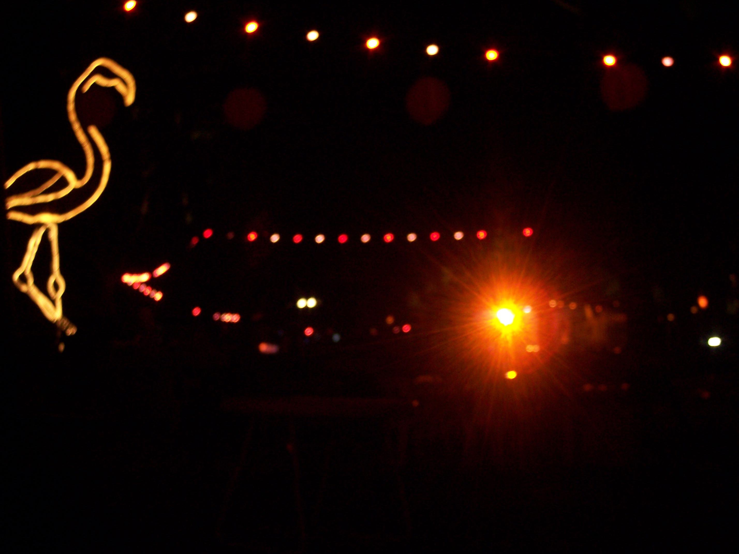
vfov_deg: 22.6
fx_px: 1388
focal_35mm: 65
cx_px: 370
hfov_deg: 29.8
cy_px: 277
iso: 200
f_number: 4
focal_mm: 13.3
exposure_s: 1/8
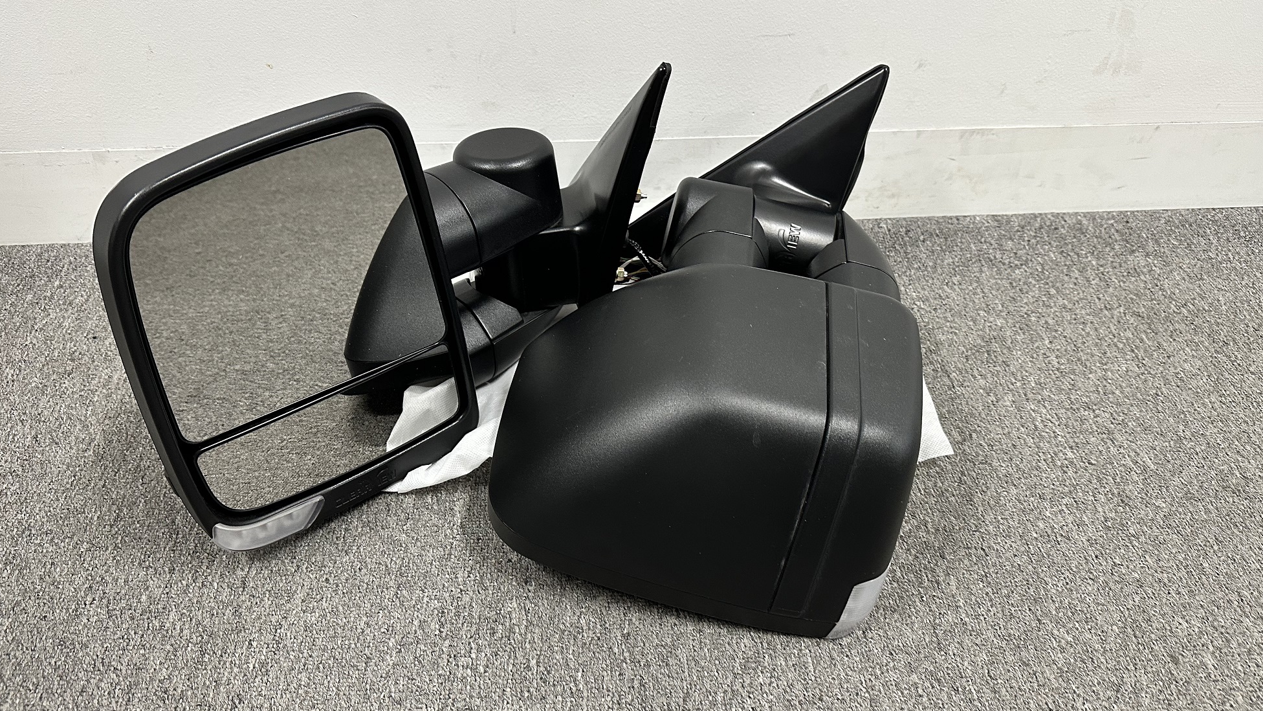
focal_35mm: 27
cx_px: 622
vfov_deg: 42.9
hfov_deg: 69.9
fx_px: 904
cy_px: 353
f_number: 1.78
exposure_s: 1/50
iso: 320
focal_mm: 6.86
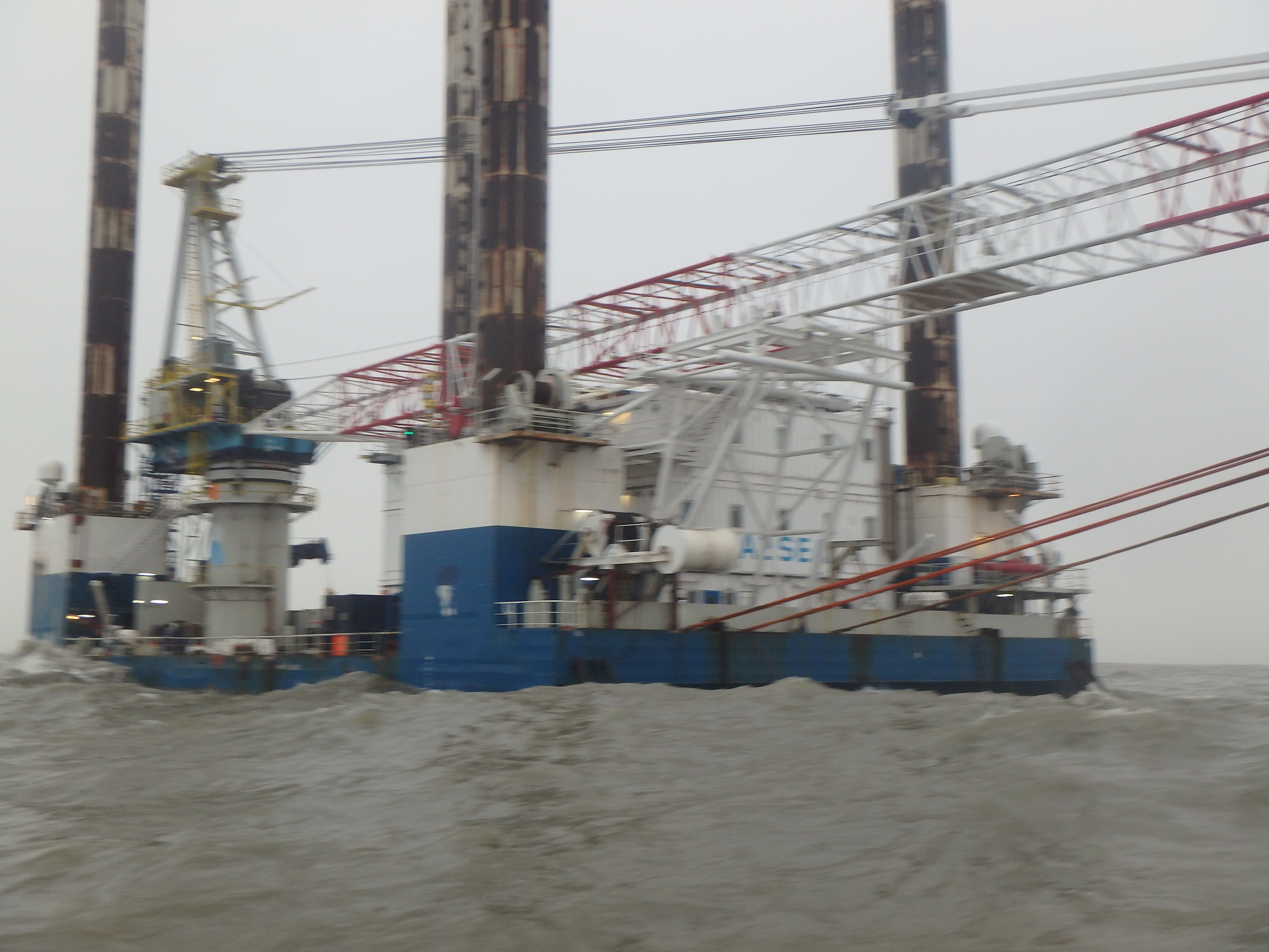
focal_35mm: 39
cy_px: 476
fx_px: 1430
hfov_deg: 47.9
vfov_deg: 36.8
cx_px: 634
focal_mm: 6.9
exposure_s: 1/80
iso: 200
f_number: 5.1
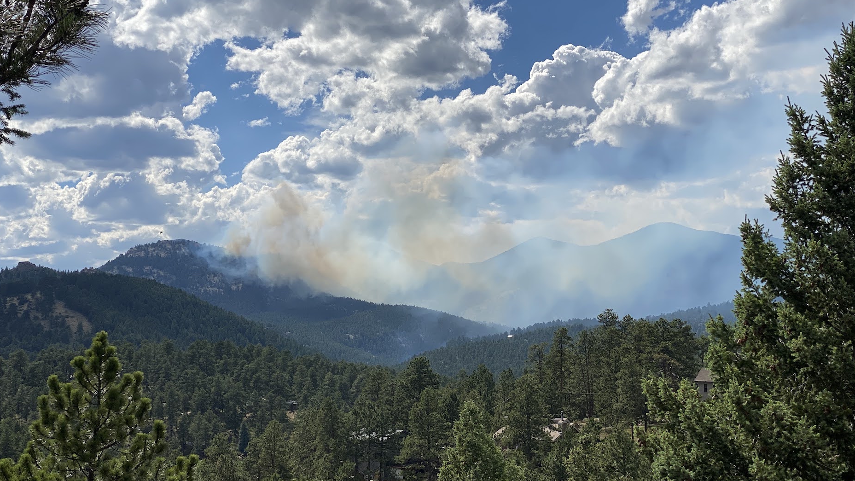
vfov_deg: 19.7
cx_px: 417
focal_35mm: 61
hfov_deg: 34.4
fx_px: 1383
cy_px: 232
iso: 20
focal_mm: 6
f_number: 2
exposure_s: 1/2817
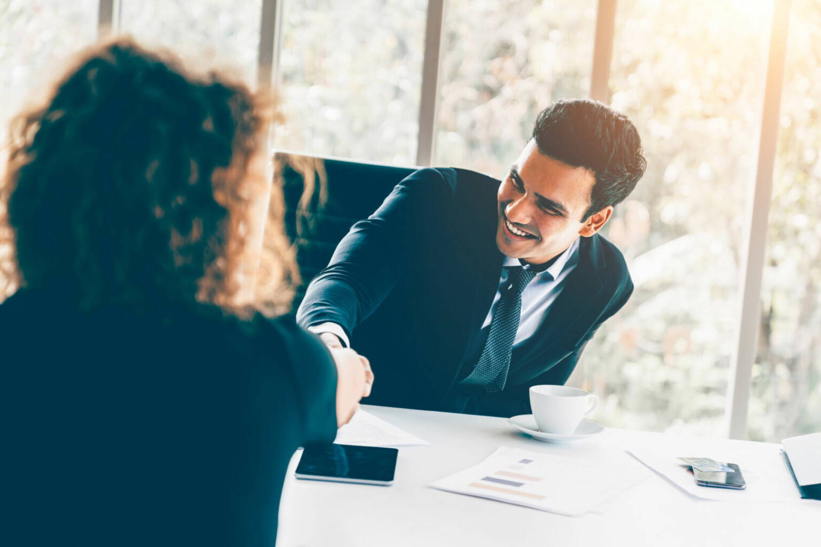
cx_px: 410
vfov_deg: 19.5
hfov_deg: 28.8
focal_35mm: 70
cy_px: 274
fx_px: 1596
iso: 250
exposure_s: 1/320
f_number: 2.8
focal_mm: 70
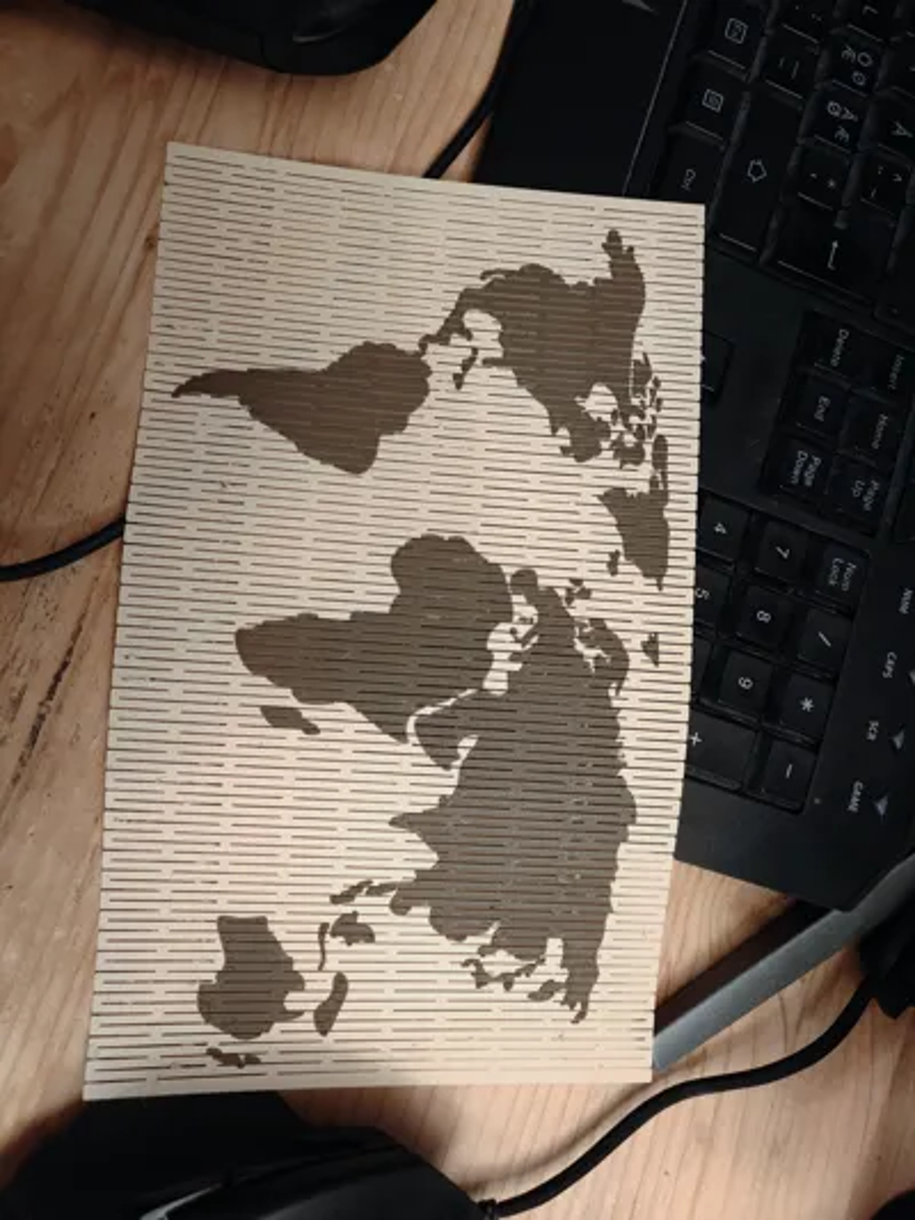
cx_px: 458
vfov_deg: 71.6
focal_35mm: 24
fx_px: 846
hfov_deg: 56.8
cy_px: 610
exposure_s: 1/33
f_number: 1.8
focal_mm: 5.59
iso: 1250
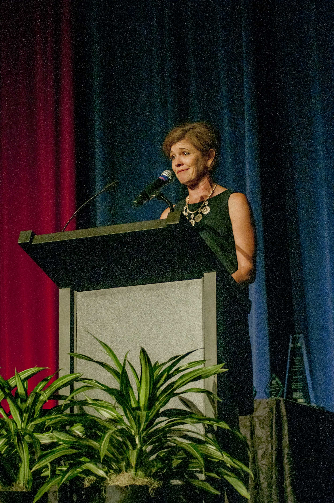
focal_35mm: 105
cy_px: 252
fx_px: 1465
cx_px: 167
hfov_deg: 13.0
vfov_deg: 19.5
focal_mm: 70
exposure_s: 1/100
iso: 400
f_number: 4.5
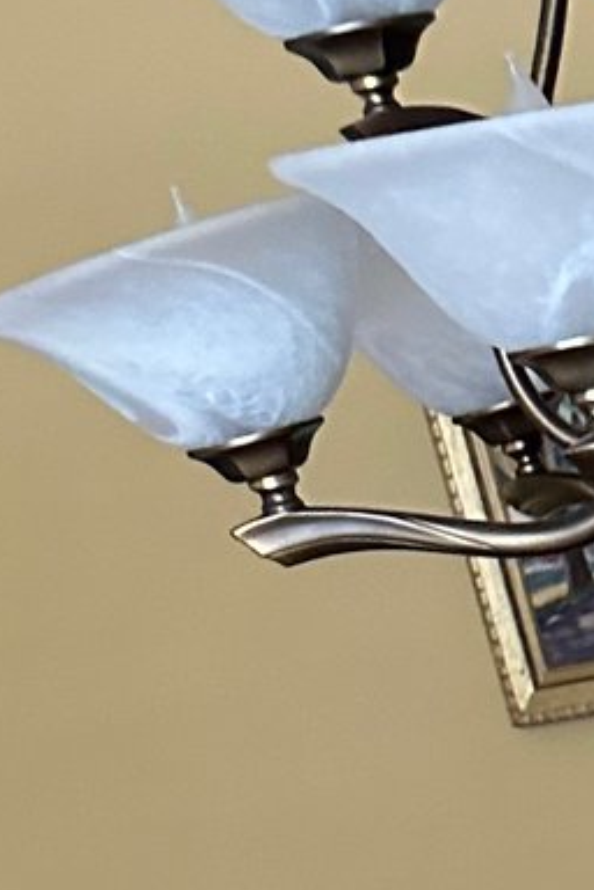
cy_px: 2114
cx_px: 1241
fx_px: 3217
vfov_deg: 12.5
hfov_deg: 9.7
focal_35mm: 130
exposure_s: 1/60
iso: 500
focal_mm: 6.86
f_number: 1.78
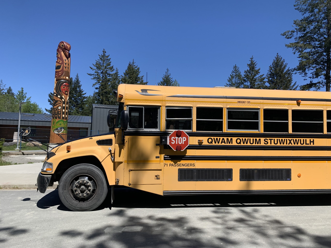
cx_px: 166
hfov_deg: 67.3
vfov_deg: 53.1
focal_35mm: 26
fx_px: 249
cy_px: 124
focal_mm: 4.25
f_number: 1.8
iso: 25
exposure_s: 1/2364
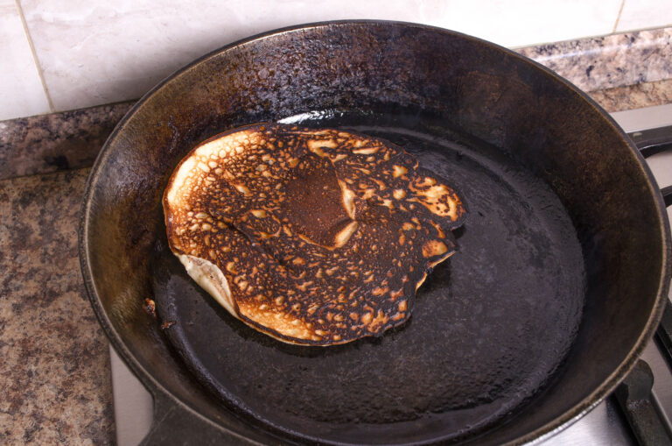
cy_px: 223
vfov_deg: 29.7
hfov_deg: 43.7
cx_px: 336
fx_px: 838
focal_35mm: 45
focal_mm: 30
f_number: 8
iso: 100
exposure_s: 1/160
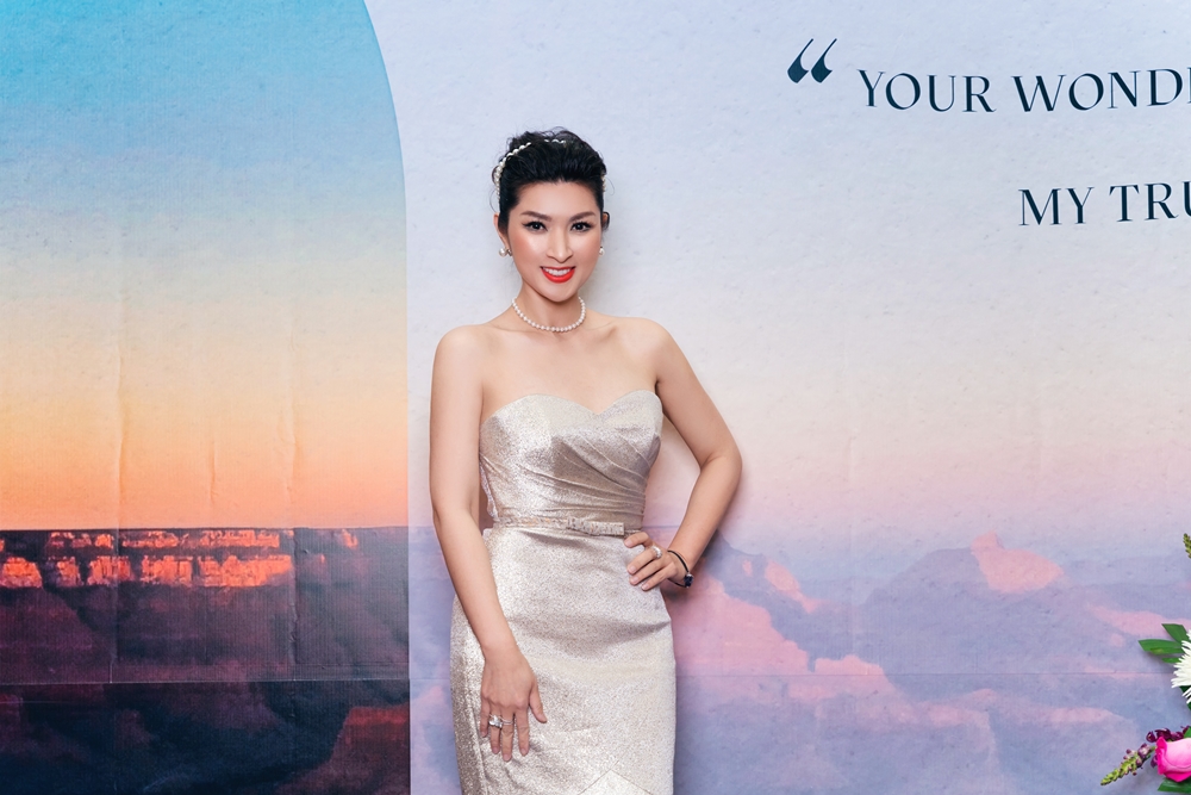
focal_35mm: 62
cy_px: 398
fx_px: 2068
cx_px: 596
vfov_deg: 21.7
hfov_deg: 32.1
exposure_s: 1/100
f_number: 2.8
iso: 800
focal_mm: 62.5
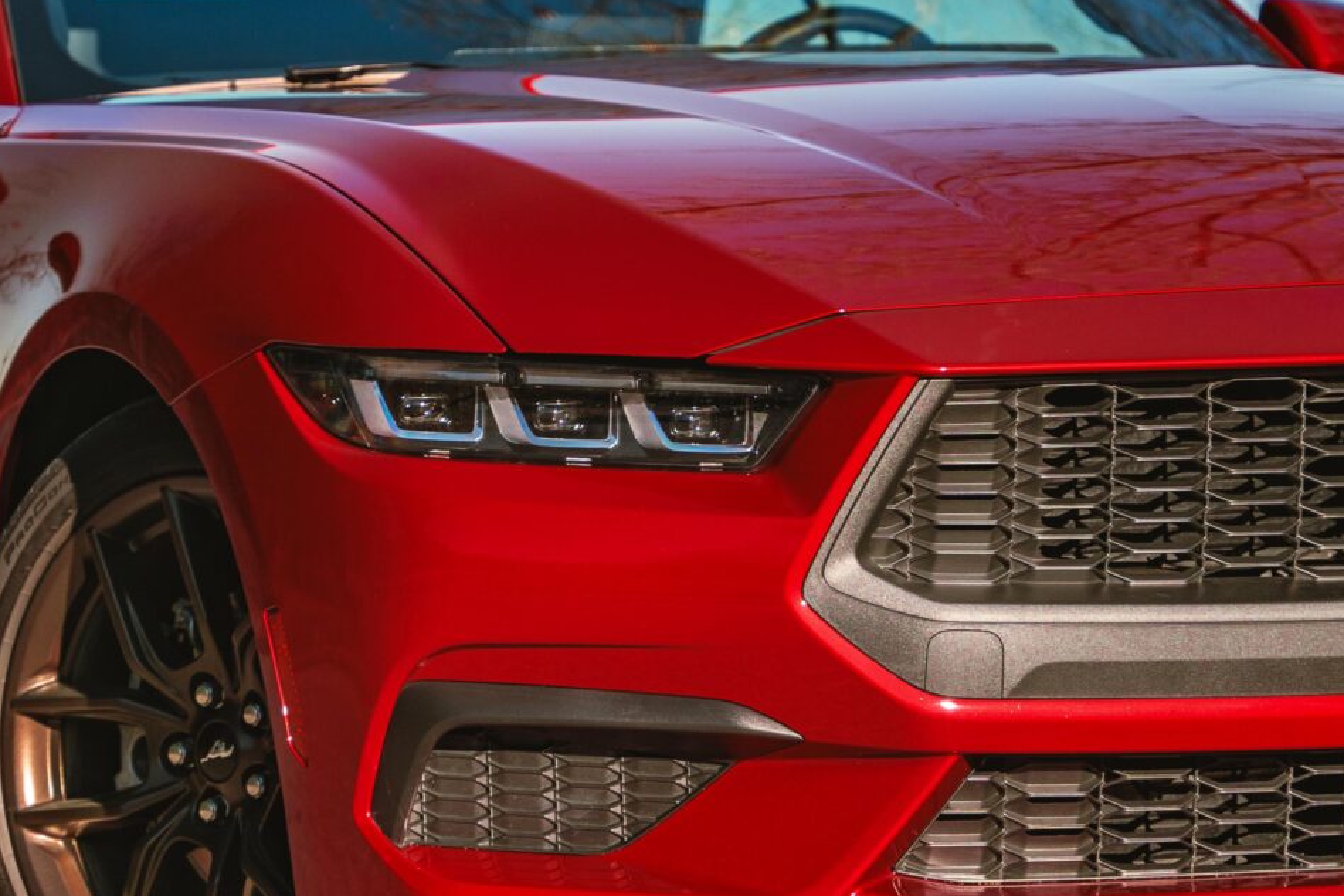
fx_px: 7055
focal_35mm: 189
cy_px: 457
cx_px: 692
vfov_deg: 7.3
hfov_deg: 10.9
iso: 125
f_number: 3.2
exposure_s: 1/1000
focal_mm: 70
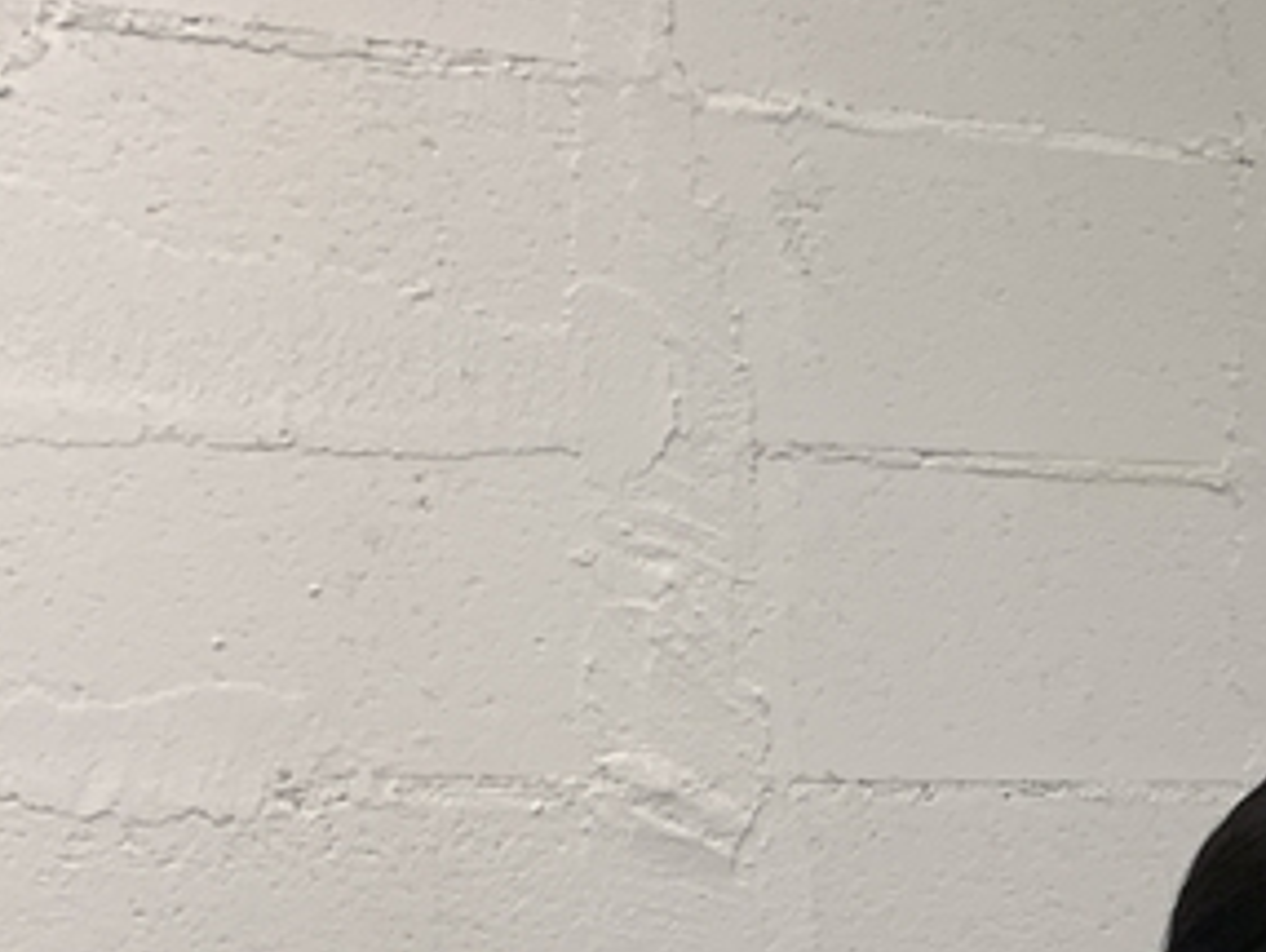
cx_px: 2652
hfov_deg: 14.5
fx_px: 3990
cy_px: 1222
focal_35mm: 109
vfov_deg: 13.2
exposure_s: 1/100
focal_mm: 4.25
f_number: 1.8
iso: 64
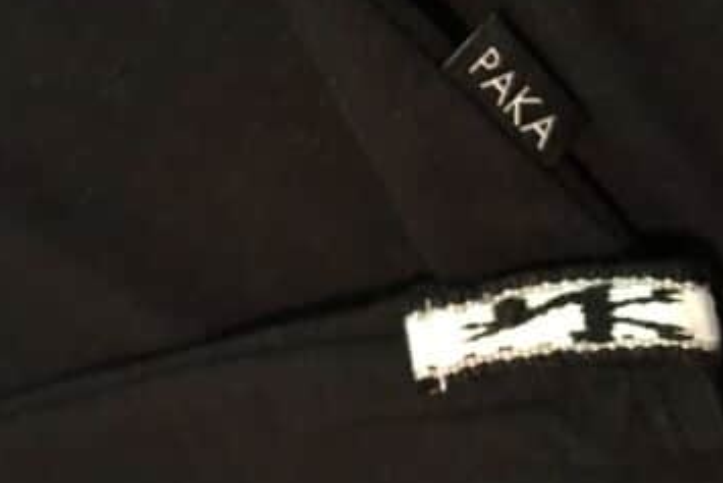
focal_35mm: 63
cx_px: 352
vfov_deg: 21.6
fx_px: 1266
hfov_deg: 31.9
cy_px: 236
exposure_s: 1/4
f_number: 1.8
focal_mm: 3.99
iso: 125
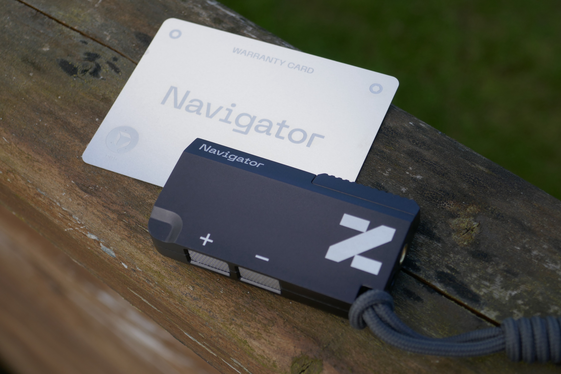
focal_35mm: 68
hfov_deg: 29.7
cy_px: 187
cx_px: 280
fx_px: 1060
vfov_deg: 20.0
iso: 125
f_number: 4.5
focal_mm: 24.9
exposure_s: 1/500
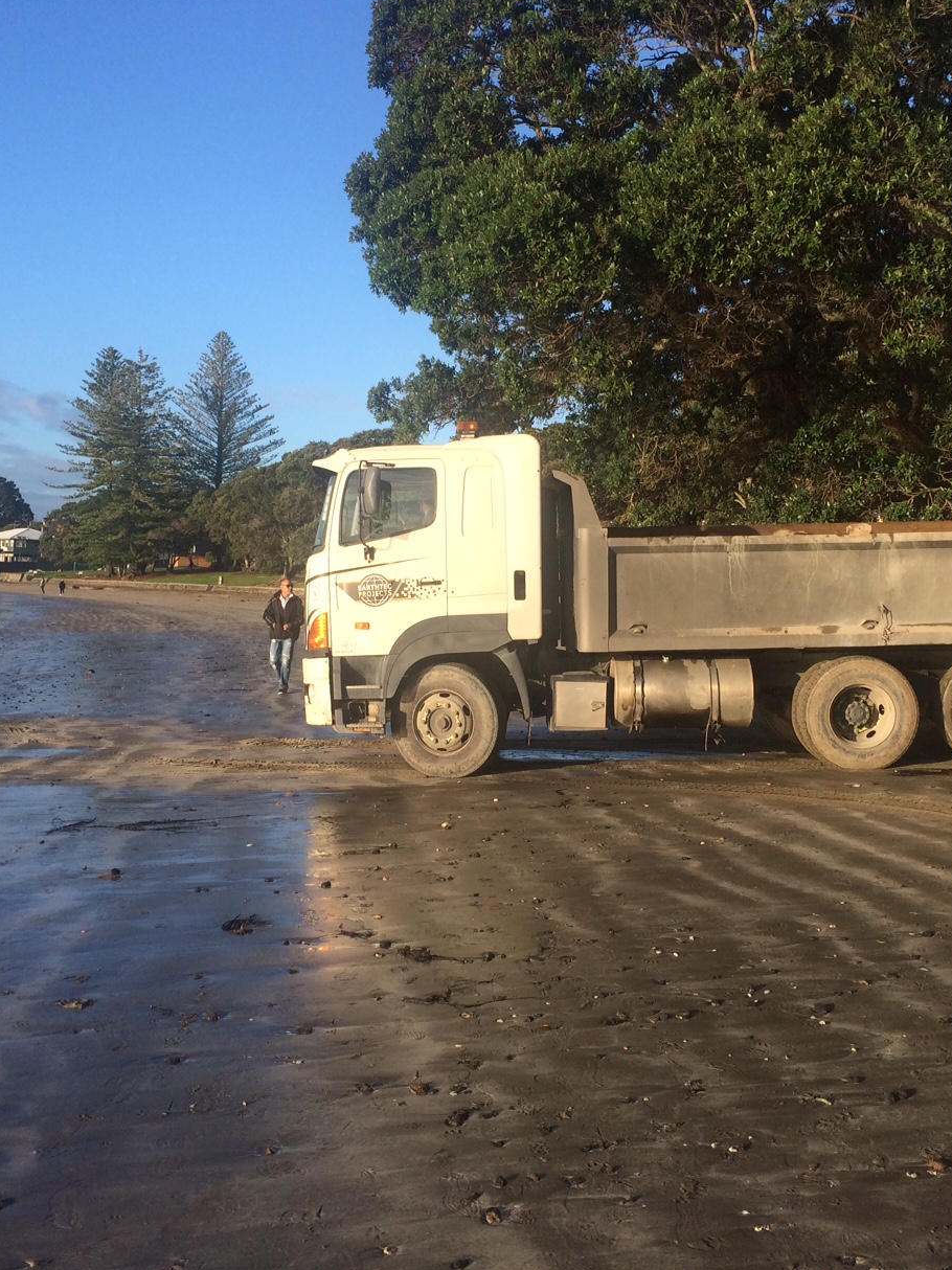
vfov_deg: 47.9
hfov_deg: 36.8
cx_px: 532
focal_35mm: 39
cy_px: 633
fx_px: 1431
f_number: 2.2
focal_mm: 4.15
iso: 32
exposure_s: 1/1026
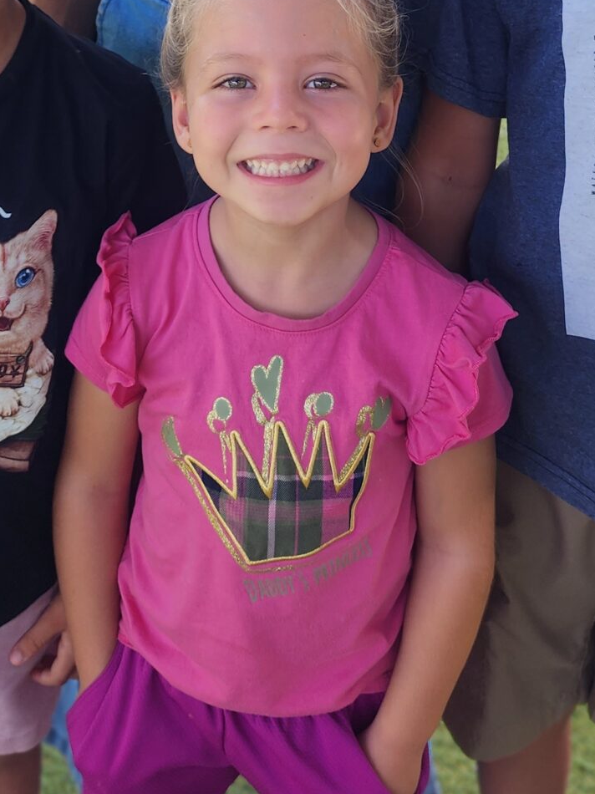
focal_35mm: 62
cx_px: 266
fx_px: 1422
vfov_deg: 29.0
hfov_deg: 23.6
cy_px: -21
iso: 16
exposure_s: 1/120
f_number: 1.8
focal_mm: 6.4
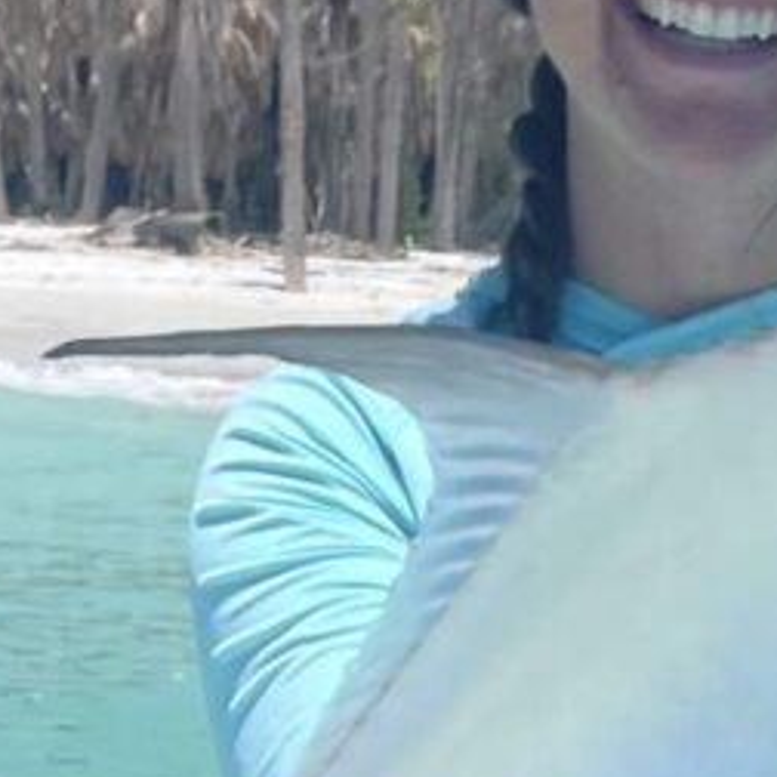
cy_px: 1560
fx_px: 3555
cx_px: 848
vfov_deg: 11.3
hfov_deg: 12.3
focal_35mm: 140
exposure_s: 1/6897
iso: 32
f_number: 1.6
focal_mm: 4.2
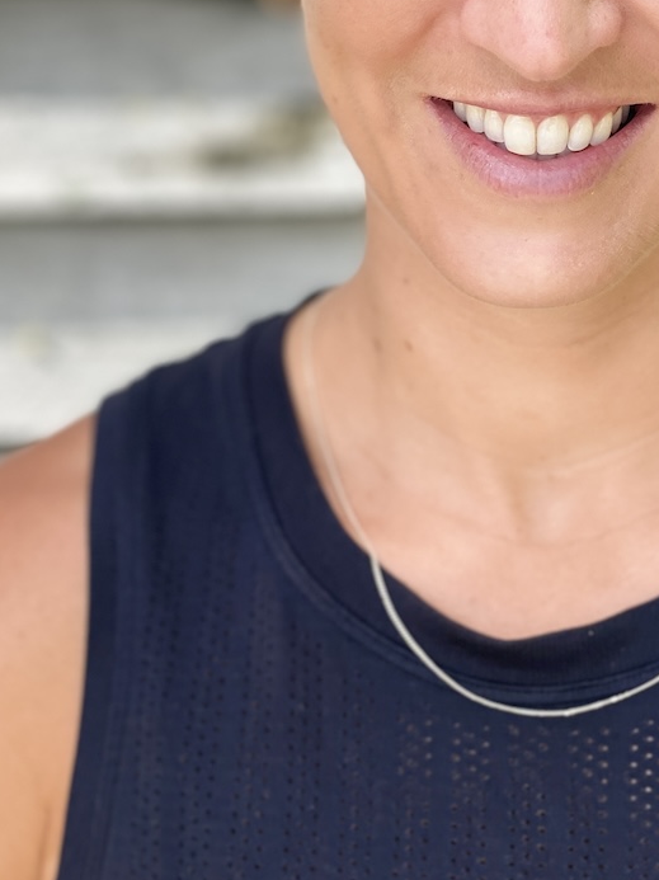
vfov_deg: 19.3
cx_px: 572
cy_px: 105
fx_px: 2541
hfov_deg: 14.6
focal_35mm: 100
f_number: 2
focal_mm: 6
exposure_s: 1/361
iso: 20
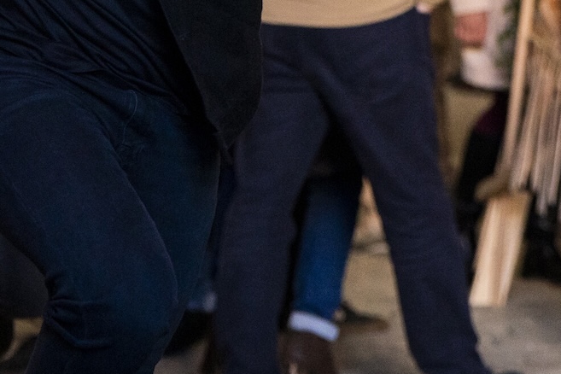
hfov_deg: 7.6
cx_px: -20
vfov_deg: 5.0
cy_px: -169
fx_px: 4223
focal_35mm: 271
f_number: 3.5
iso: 4000
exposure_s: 1/1000
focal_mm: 89
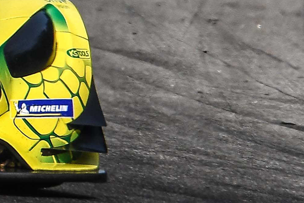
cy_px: -97
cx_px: -278
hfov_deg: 0.7
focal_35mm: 3066
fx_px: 25889
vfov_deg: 0.4
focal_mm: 360
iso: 400
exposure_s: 1/2000
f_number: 7.1
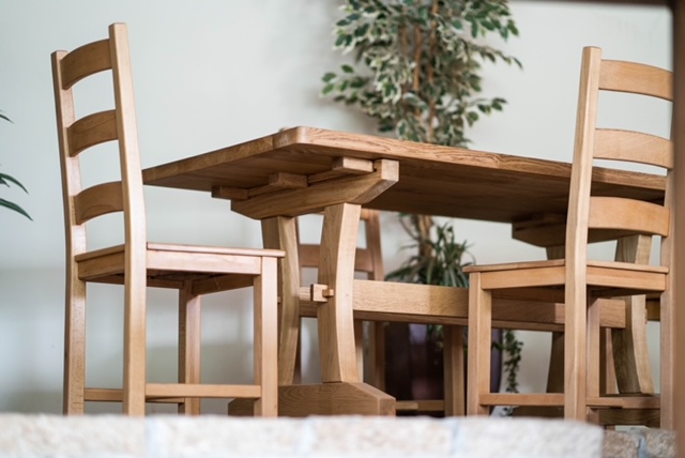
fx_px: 1619
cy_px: 229
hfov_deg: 23.9
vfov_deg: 16.1
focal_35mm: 85
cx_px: 342
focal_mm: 85
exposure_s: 1/320
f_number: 1.4
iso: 1250
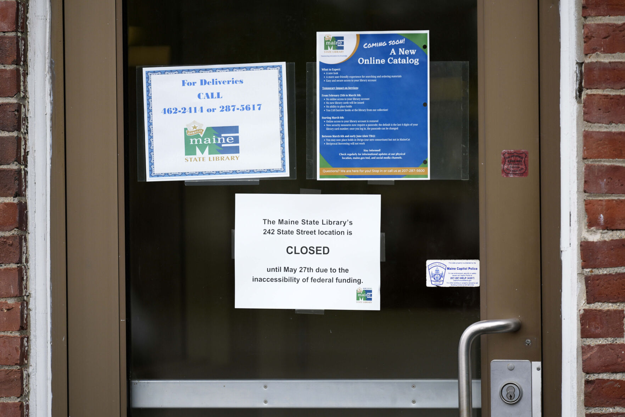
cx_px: 312
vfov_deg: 7.4
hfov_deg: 11.1
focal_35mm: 186
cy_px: 208
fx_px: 3229
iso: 200
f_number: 2.8
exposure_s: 1/1000
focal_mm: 186
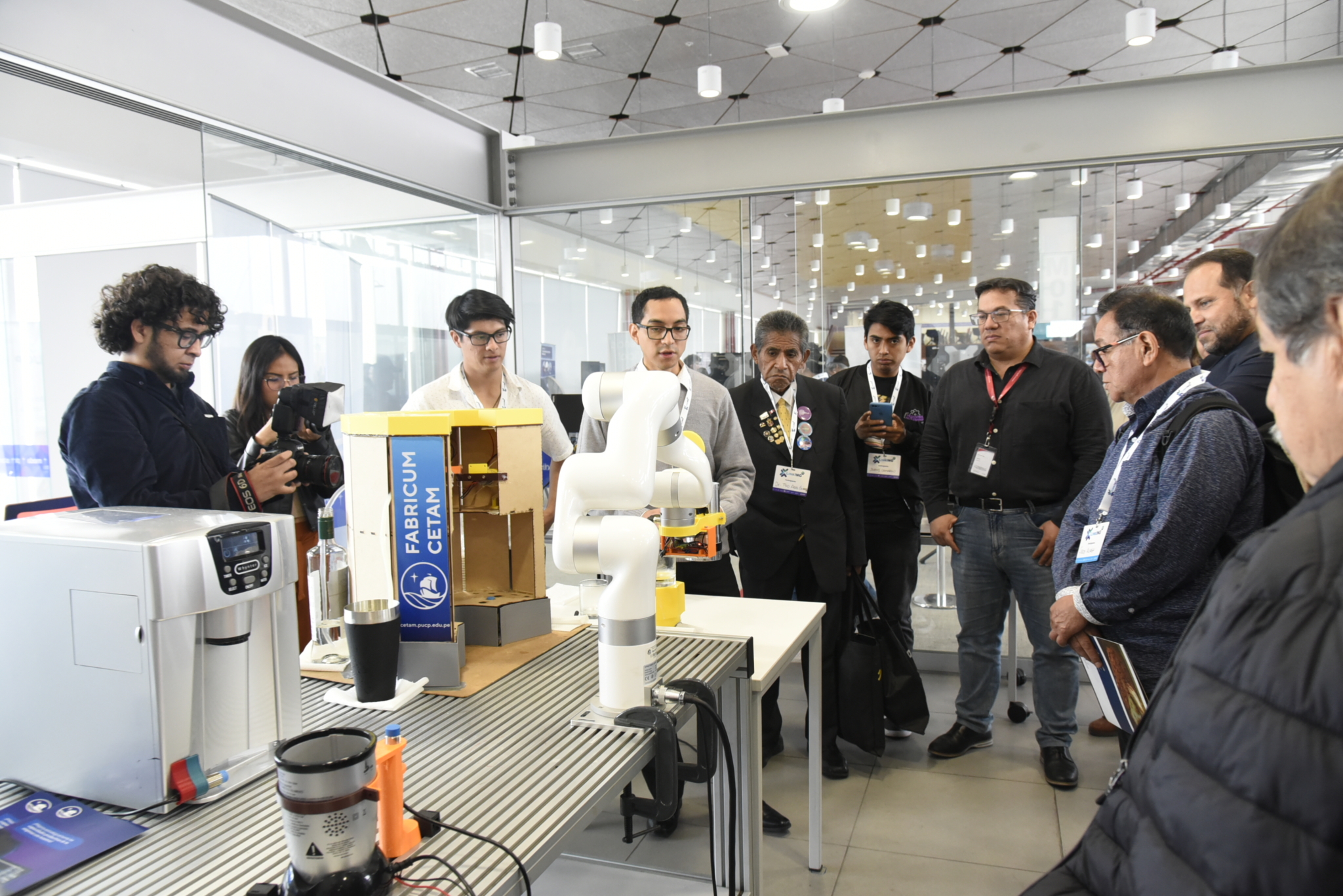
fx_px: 896
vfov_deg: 53.2
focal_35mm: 24
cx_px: 672
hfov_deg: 73.7
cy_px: 448
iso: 3200
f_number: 5.6
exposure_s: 1/160
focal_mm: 24
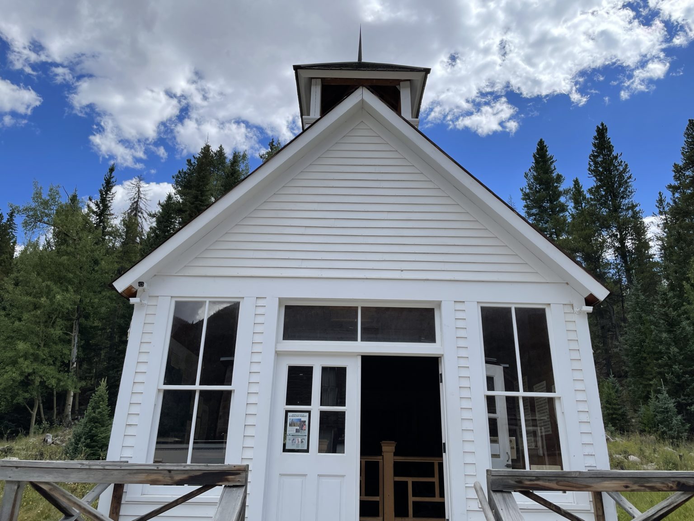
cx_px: 347
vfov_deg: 53.1
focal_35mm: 26
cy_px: 260
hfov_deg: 67.3
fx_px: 521
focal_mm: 4.2
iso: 32
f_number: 1.6
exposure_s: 1/3401
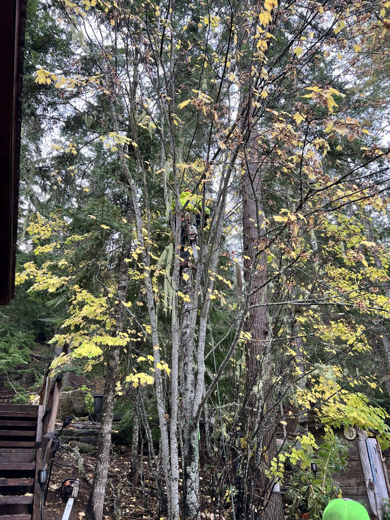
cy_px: 260
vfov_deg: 67.3
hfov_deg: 53.1
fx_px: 391
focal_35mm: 26
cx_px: 195
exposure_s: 1/147
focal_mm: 5.7
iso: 64
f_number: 1.5
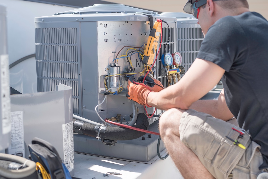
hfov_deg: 39.6
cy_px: 90
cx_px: 134
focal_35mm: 50
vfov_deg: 27.0
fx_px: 372
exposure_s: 1/1000
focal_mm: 50
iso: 100
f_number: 4
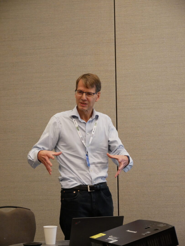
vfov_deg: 16.4
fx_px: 854
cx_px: 92
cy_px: 123
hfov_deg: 12.4
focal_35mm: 120
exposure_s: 1/160
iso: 3200
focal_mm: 60
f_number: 5.6
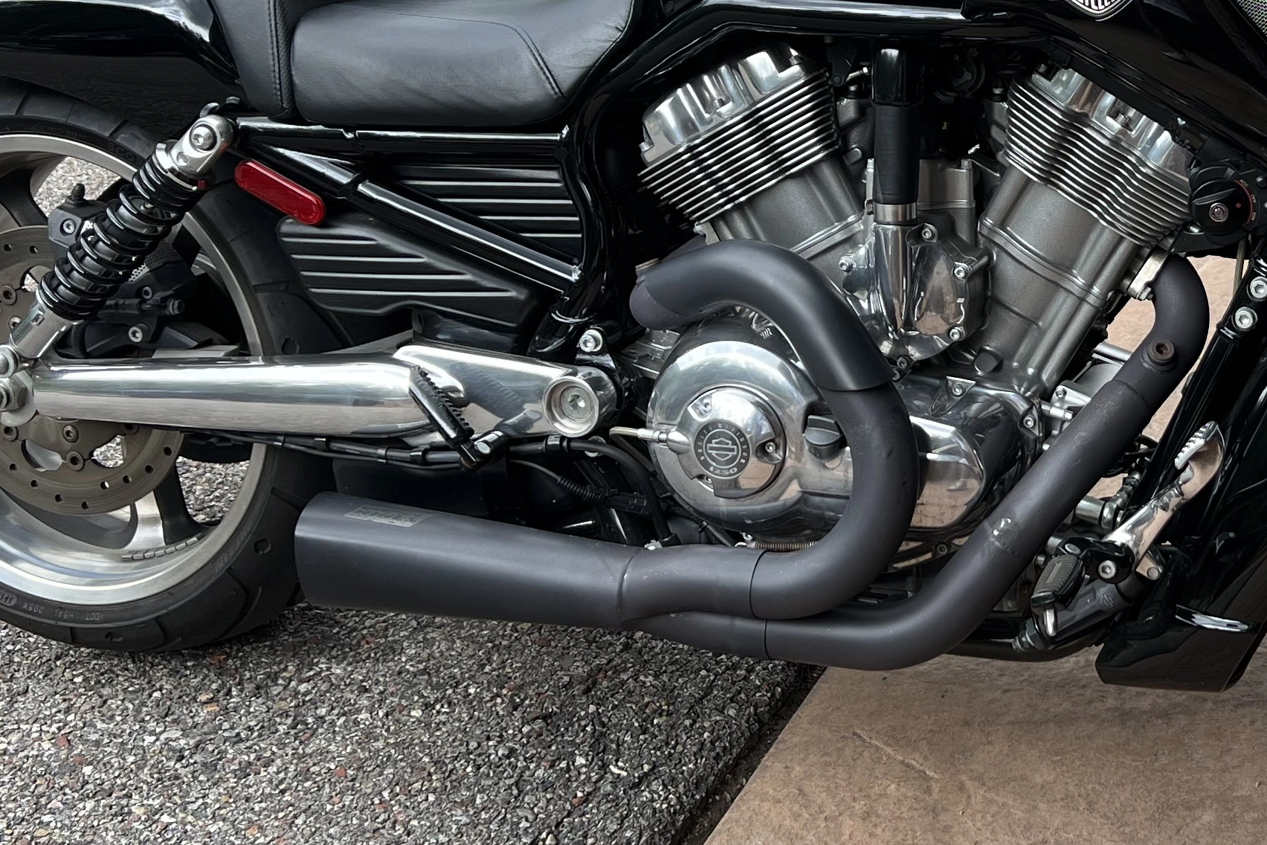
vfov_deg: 21.1
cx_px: 1114
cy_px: 225
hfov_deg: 30.2
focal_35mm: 64
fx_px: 2252
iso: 50
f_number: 1.5
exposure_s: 1/419
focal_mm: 5.7
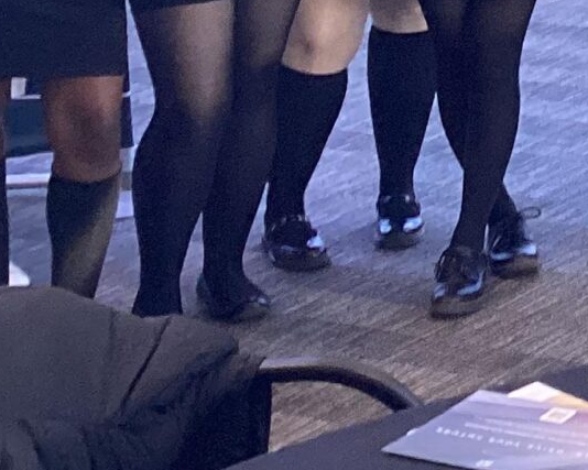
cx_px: 1183
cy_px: -306
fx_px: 2523
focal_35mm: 145
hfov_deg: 11.9
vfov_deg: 10.2
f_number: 2.4
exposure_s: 1/50
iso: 100
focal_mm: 3.3
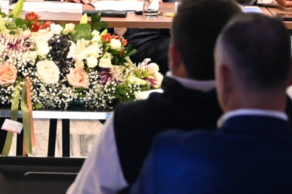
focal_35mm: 373
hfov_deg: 5.5
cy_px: -79
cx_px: 107
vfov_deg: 3.7
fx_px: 3025
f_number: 3.2
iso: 4000
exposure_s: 1/100
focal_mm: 70
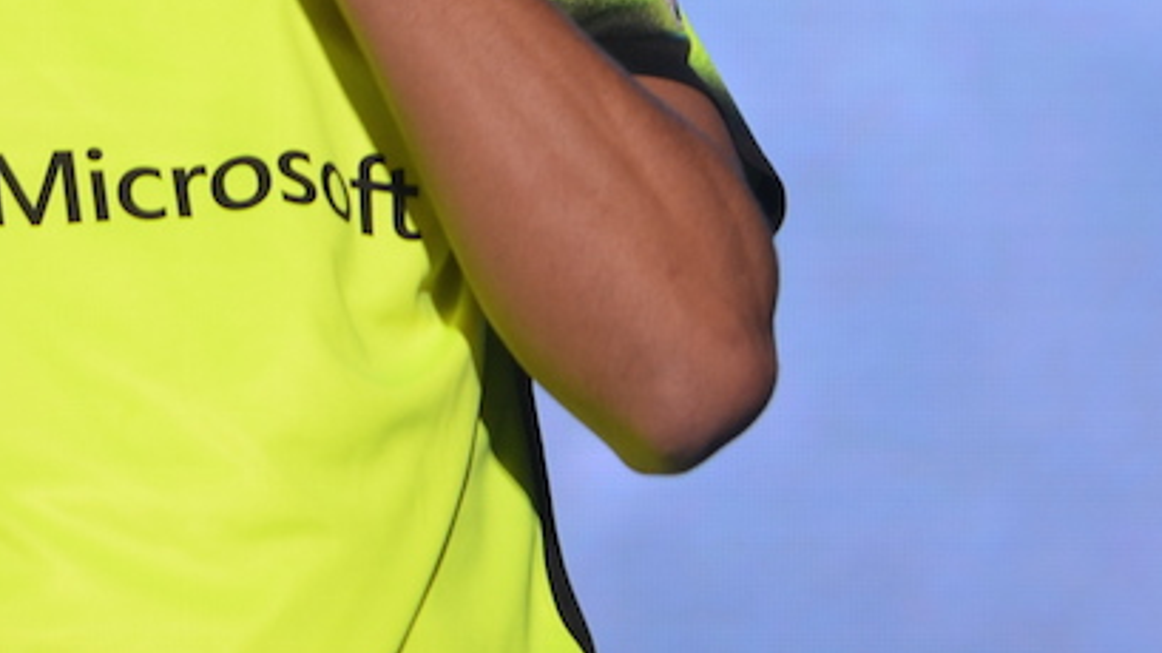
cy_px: -430
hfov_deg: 5.9
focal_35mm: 368
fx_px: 11338
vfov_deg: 3.3
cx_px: 17
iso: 400
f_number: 5
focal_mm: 80
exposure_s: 1/100
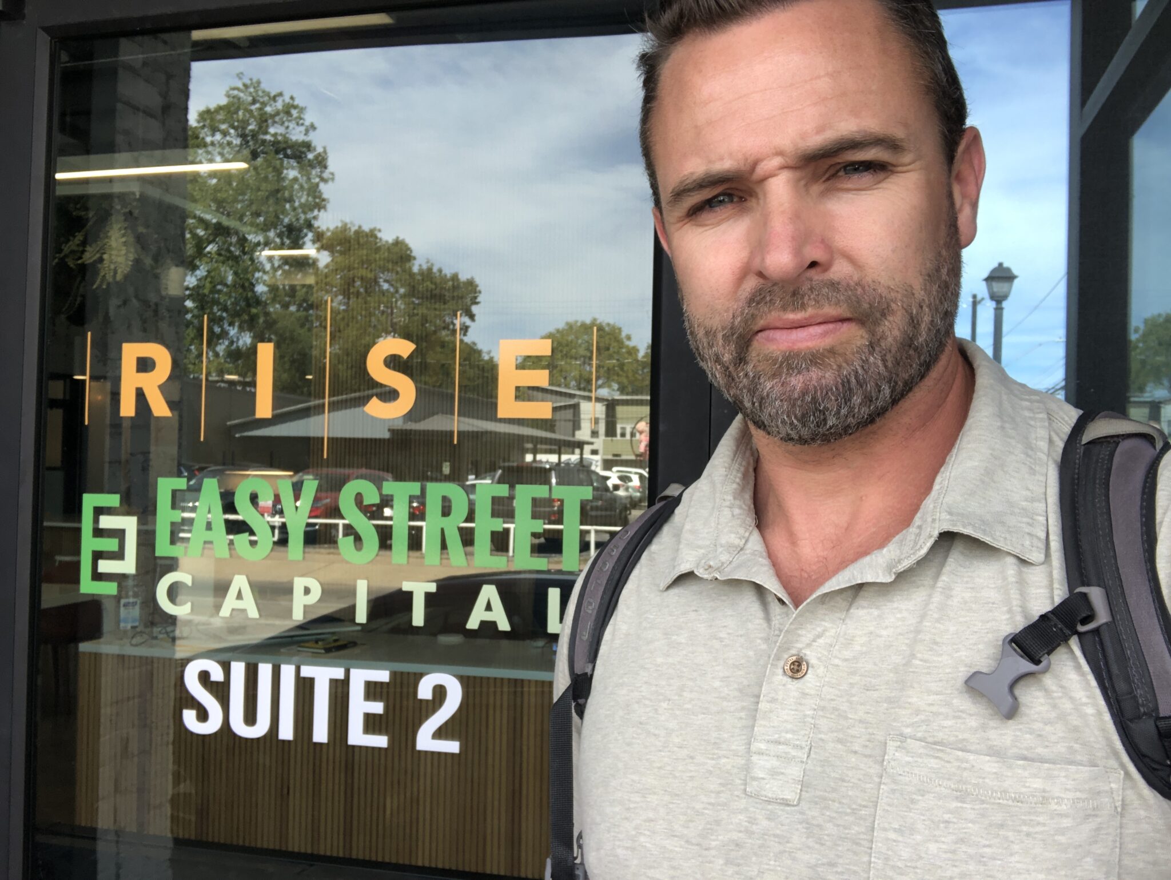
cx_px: 586
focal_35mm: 32
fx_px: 1083
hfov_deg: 56.8
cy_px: 440
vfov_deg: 44.2
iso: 20
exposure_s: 1/120
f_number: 2.2
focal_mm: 2.87
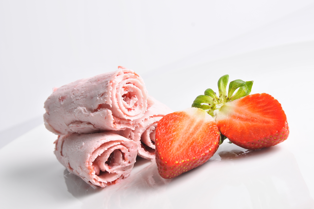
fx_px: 980
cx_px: 157
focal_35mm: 112
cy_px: 104
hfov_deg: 18.2
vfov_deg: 12.1
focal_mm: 75
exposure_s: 1/125
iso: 160
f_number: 9
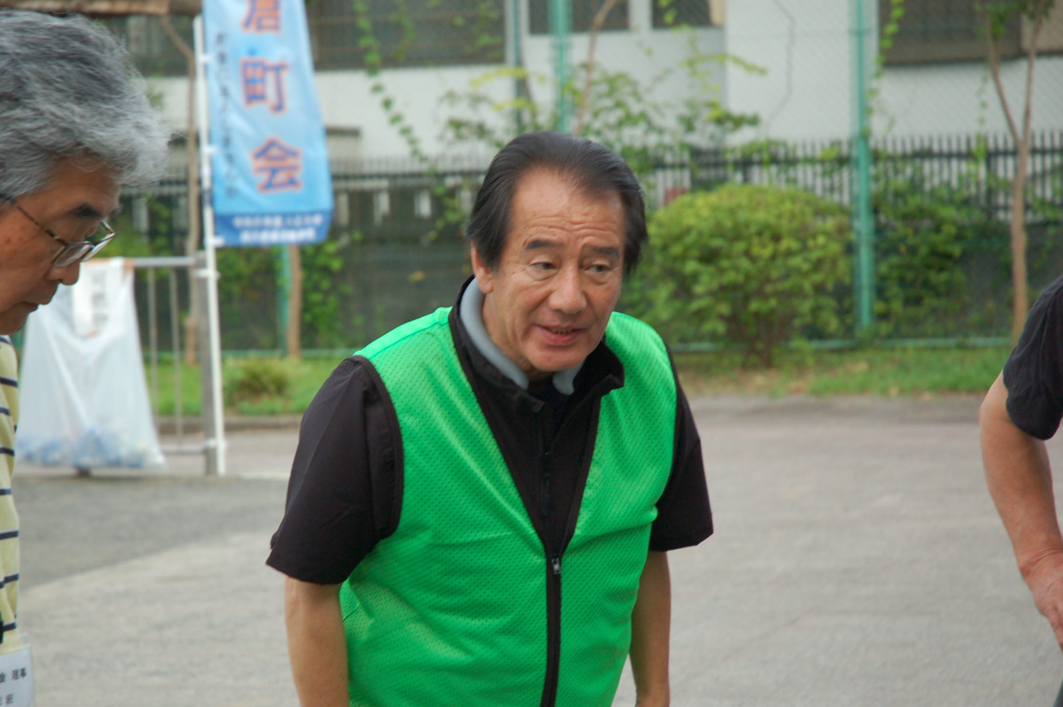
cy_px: 389
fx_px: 3422
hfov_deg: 17.7
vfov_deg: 11.8
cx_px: 476
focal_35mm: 116
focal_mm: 70
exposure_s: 1/250
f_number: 4.5
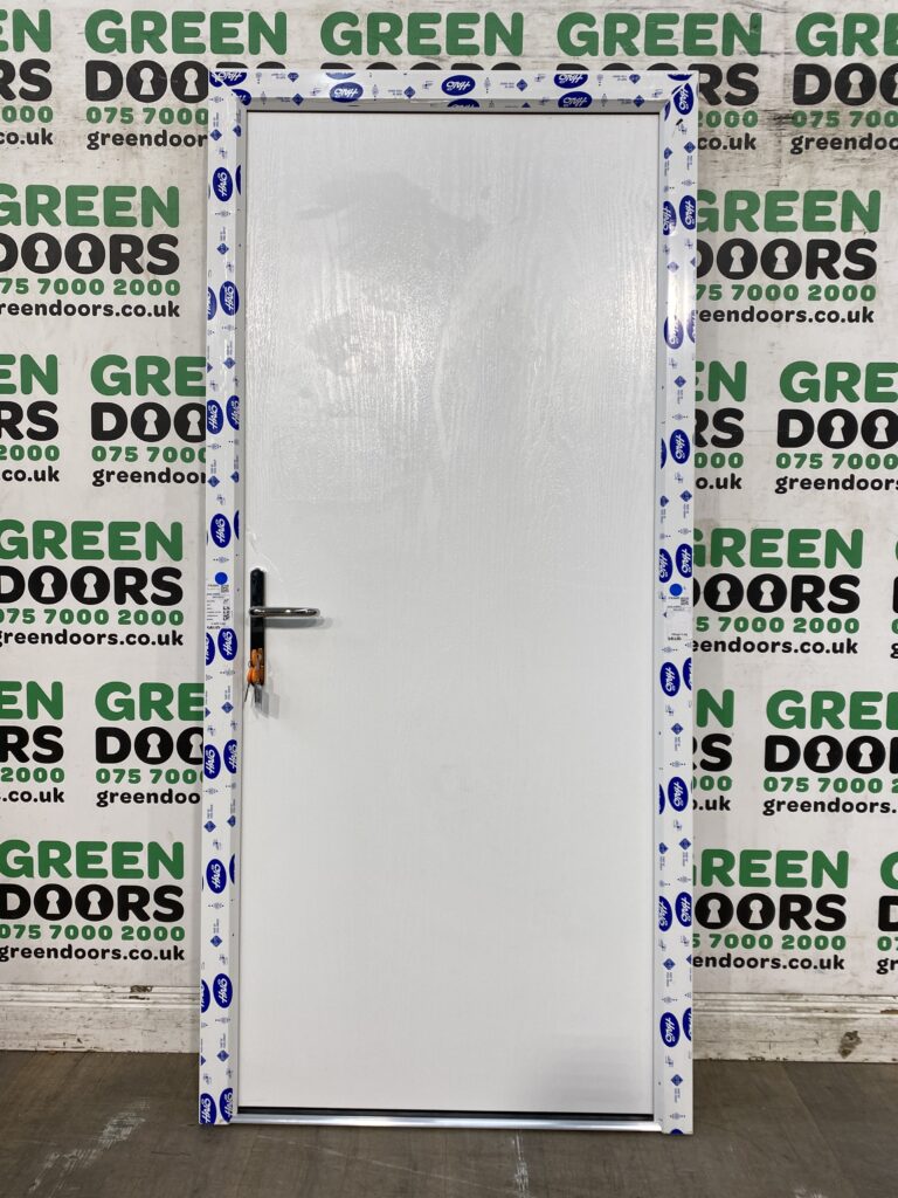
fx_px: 899
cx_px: 449
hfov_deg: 53.1
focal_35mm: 26
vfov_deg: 67.3
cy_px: 599
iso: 32
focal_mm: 4.25
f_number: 1.8
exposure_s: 1/112
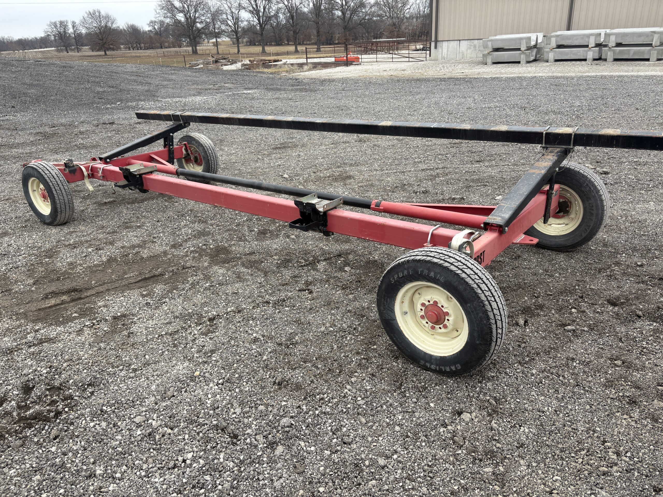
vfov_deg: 53.1
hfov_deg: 67.3
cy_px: 248
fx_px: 498
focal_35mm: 26
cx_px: 332
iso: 50
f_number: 1.6
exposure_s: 1/395
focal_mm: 5.96
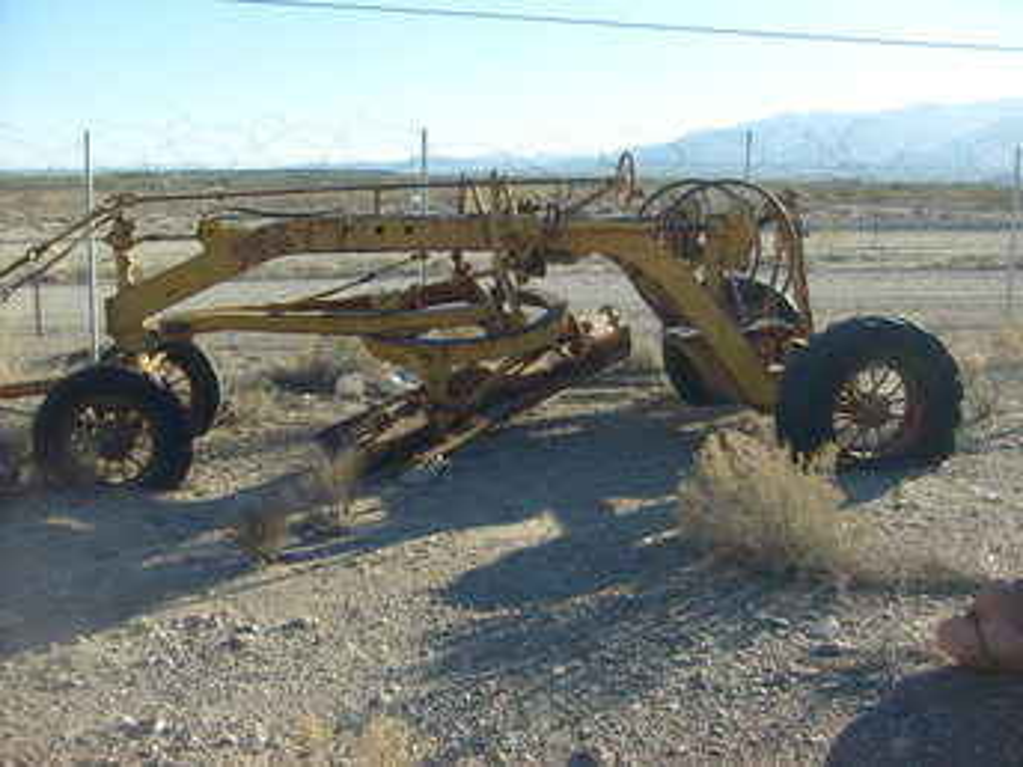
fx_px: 1034
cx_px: 512
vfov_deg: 40.7
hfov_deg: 52.6
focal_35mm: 35
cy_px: 384
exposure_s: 1/180
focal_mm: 5.8
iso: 80
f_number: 7.1
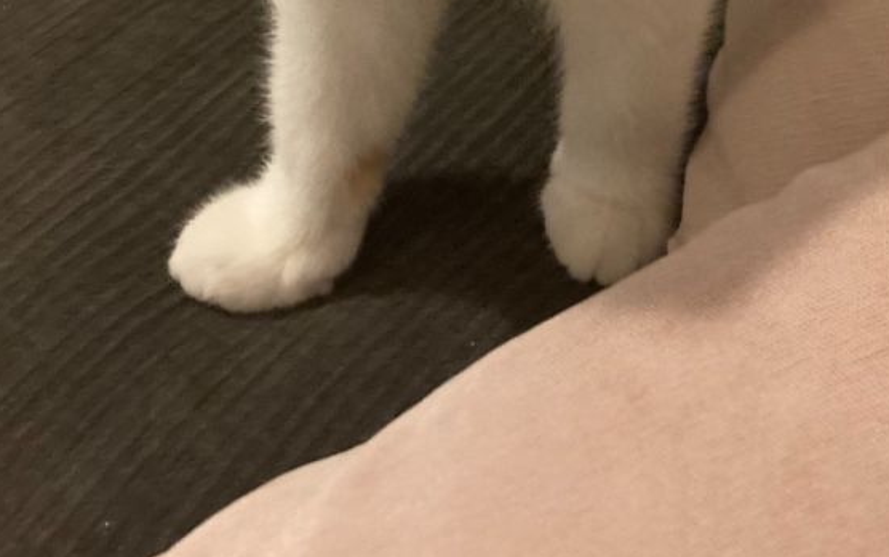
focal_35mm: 64
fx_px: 1551
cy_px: -269
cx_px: 531
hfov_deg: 31.9
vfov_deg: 18.2
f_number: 1.8
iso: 500
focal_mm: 3.99
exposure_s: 1/25
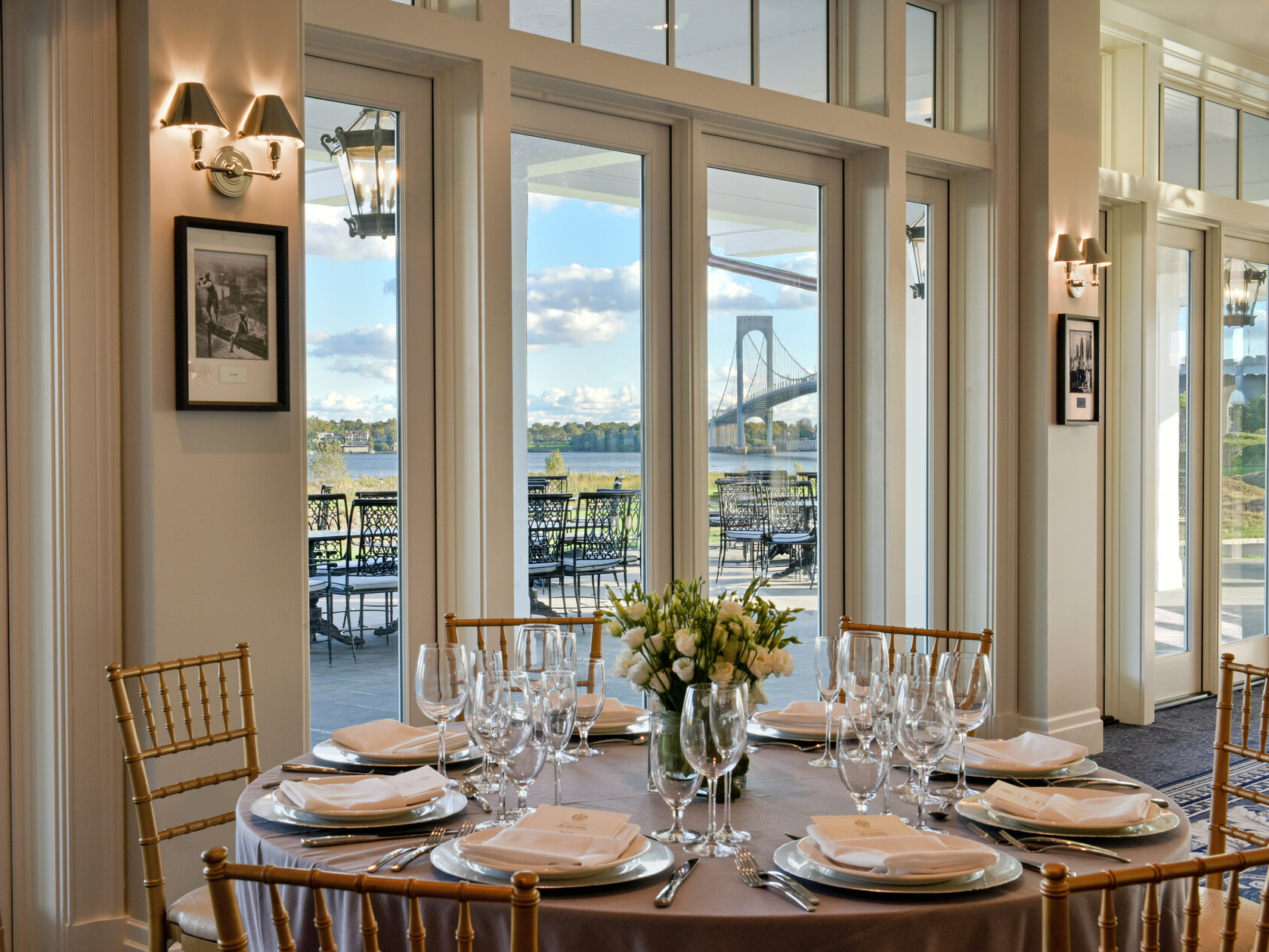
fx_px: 1613
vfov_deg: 32.9
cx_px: 603
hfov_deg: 42.9
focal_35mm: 44
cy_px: 478
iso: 200
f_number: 16
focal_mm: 40
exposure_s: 1/6
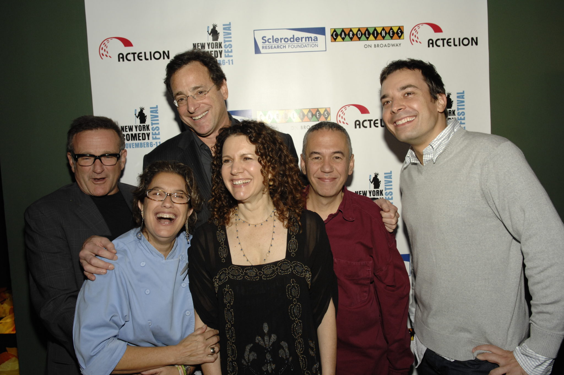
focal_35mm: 30
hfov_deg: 62.0
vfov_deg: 43.5
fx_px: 469
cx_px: 282
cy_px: 188
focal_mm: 20
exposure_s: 1/50
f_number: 5.6
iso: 400
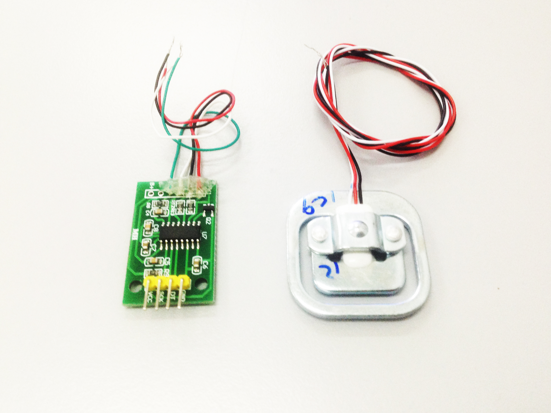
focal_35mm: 34
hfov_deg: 54.0
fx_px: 541
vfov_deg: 41.8
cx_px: 281
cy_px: 204
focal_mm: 4.12
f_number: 2.4
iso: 125
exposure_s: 1/20
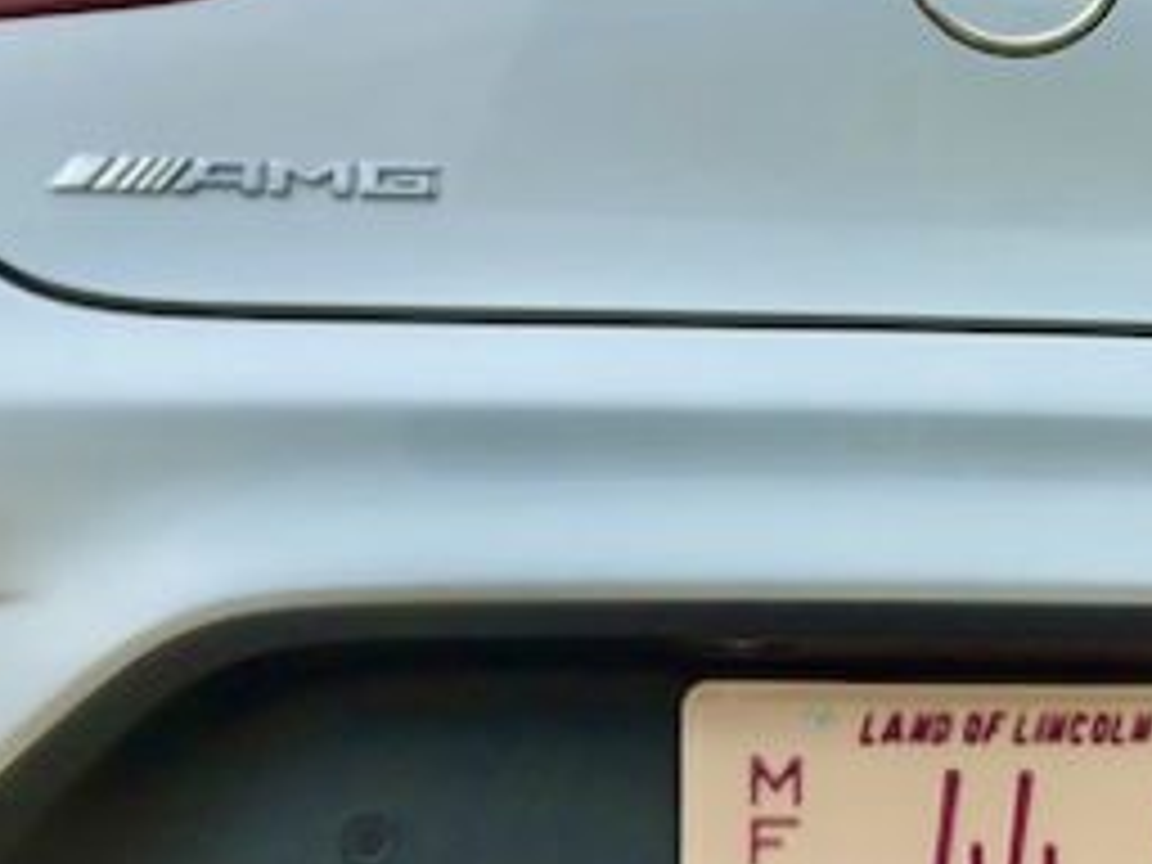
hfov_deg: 20.1
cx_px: 990
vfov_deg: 15.4
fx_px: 3195
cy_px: 448
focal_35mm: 96
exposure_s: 1/428
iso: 20
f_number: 2.2
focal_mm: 2.87
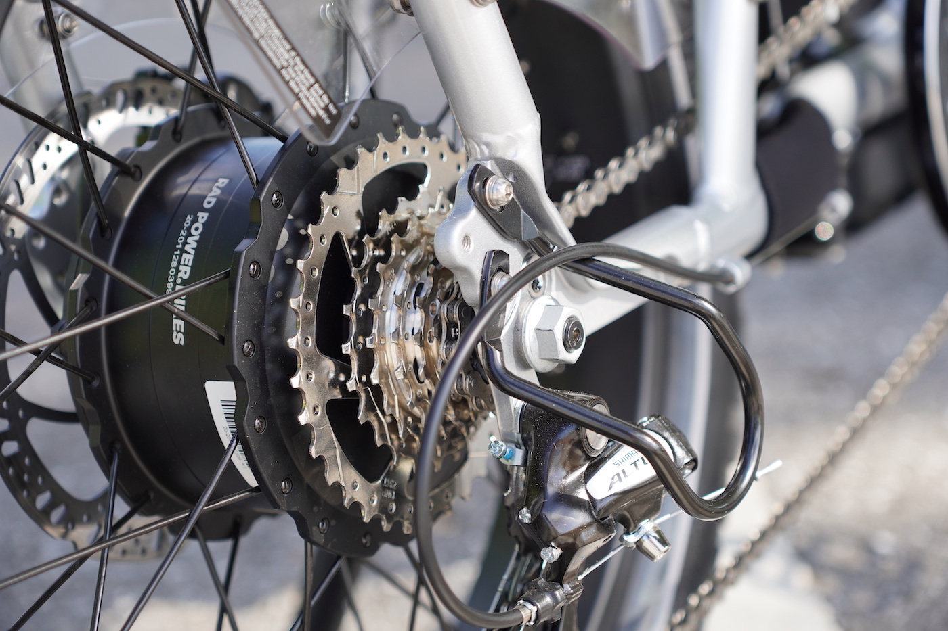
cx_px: 474
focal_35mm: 82
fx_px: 2172
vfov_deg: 16.5
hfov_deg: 24.6
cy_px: 316
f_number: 2.8
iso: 100
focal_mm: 55
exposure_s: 1/250
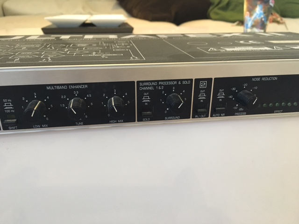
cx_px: 150
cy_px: 112
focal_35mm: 29
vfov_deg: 48.2
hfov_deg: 61.7
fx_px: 250
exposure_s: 1/17
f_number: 2.2
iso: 200
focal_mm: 4.15
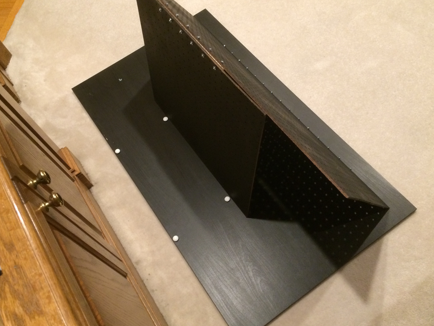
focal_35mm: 32
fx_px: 401
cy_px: 161
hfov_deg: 56.8
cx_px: 204
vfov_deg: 44.2
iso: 320
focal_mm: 4.15
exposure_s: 1/20
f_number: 2.2
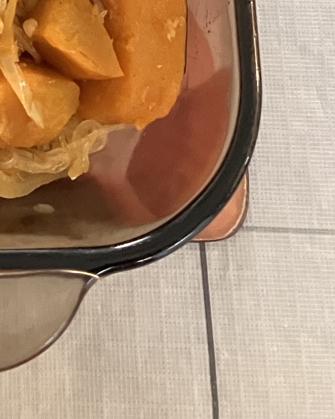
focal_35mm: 102
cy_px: -335
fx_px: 1264
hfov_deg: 14.1
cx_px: -181
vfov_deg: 16.0
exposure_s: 1/33
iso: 320
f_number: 1.8
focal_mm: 3.99
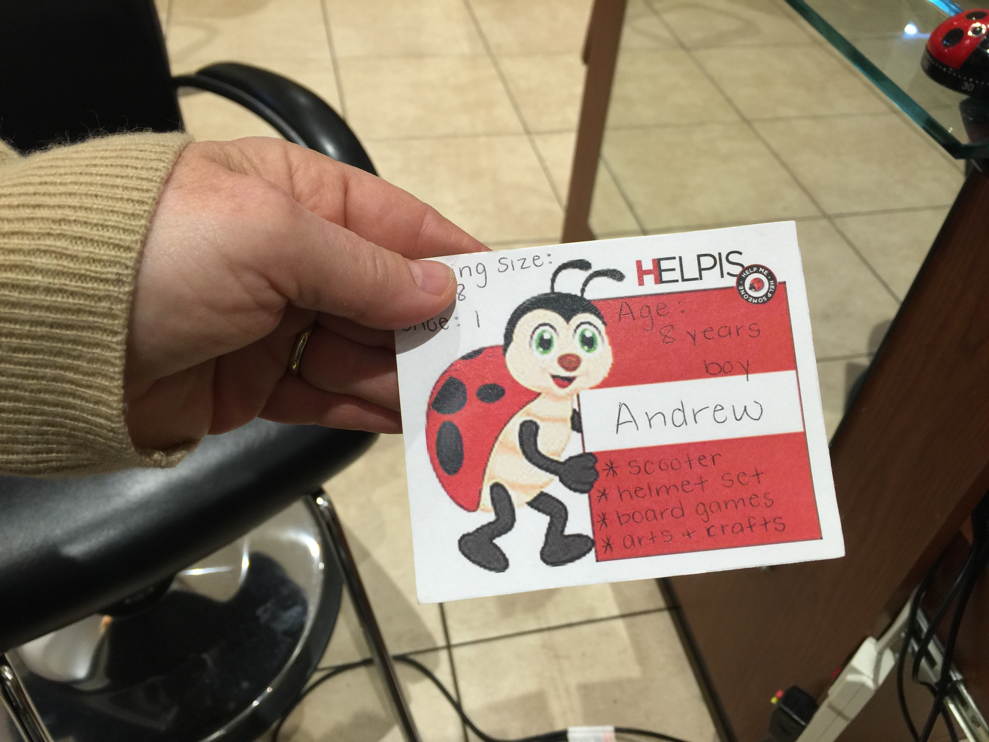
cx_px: 494
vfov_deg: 48.2
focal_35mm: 29
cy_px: 371
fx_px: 829
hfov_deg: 61.7
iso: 32
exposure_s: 1/15
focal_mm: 4.15
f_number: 2.2
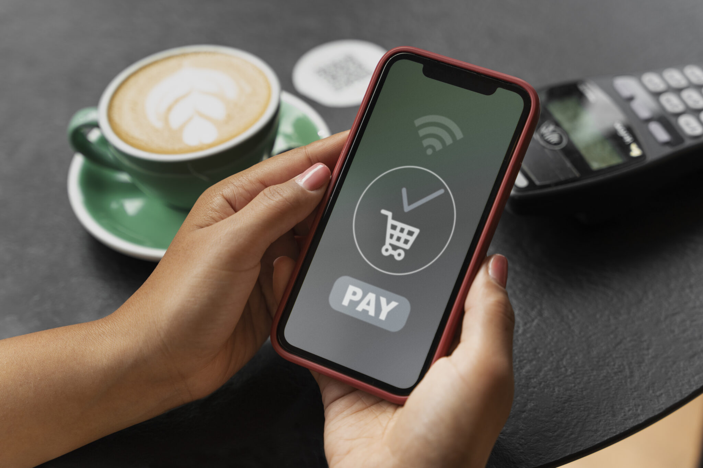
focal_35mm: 64
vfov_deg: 21.1
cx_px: 352
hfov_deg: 31.2
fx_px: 1259
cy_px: 234
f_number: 3.5
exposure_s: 1/320
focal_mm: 64.5
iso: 500
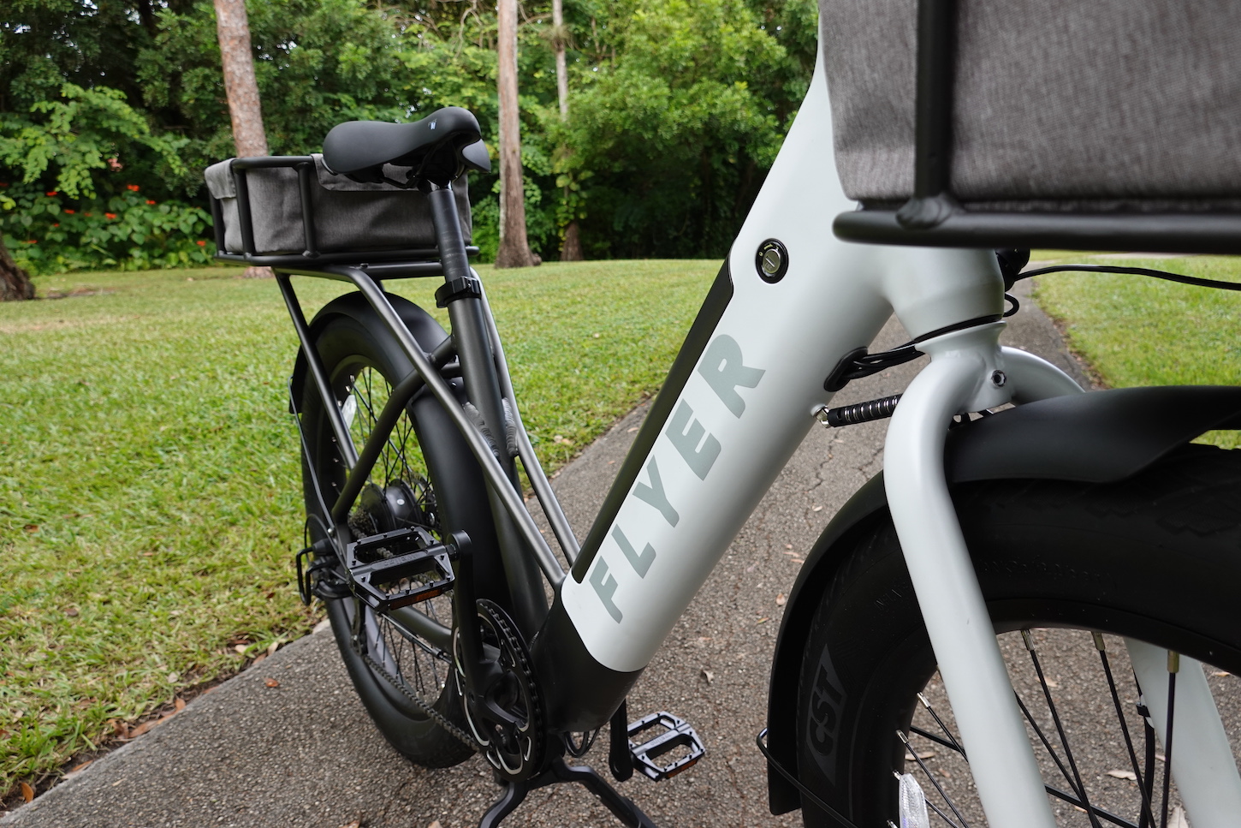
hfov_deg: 73.7
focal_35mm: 24
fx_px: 827
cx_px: 620
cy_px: 414
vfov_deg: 53.1
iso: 100
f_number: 2.8
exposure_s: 1/80
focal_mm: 9
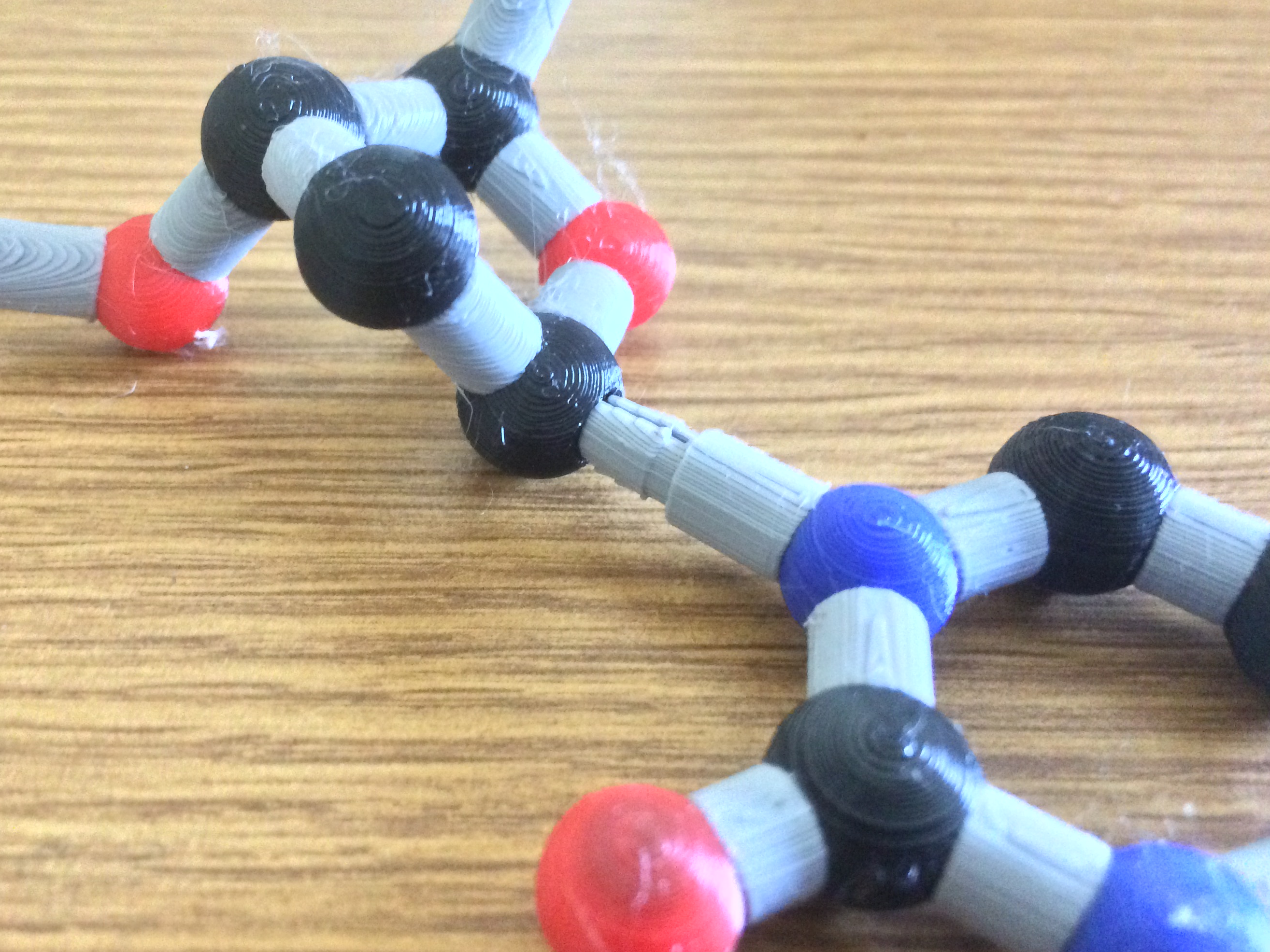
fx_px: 1321
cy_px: 390
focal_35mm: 36
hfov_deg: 50.9
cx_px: 491
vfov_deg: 39.5
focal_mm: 4.15
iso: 500
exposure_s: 1/15
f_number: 2.2
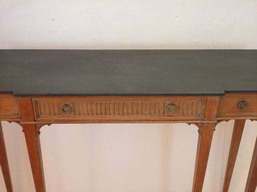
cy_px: 96
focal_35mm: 48
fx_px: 356
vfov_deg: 30.3
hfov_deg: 39.7
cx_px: 128
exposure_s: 1/8
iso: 400
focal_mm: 7.9
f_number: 3.8
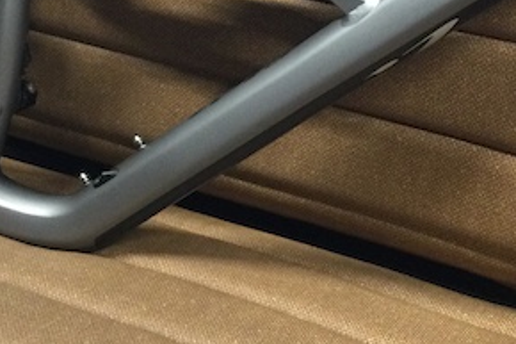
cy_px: 37
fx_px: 1275
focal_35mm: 89
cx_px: 246
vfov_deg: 15.2
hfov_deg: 22.9
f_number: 2.4
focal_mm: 3.3
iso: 160
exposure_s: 1/30
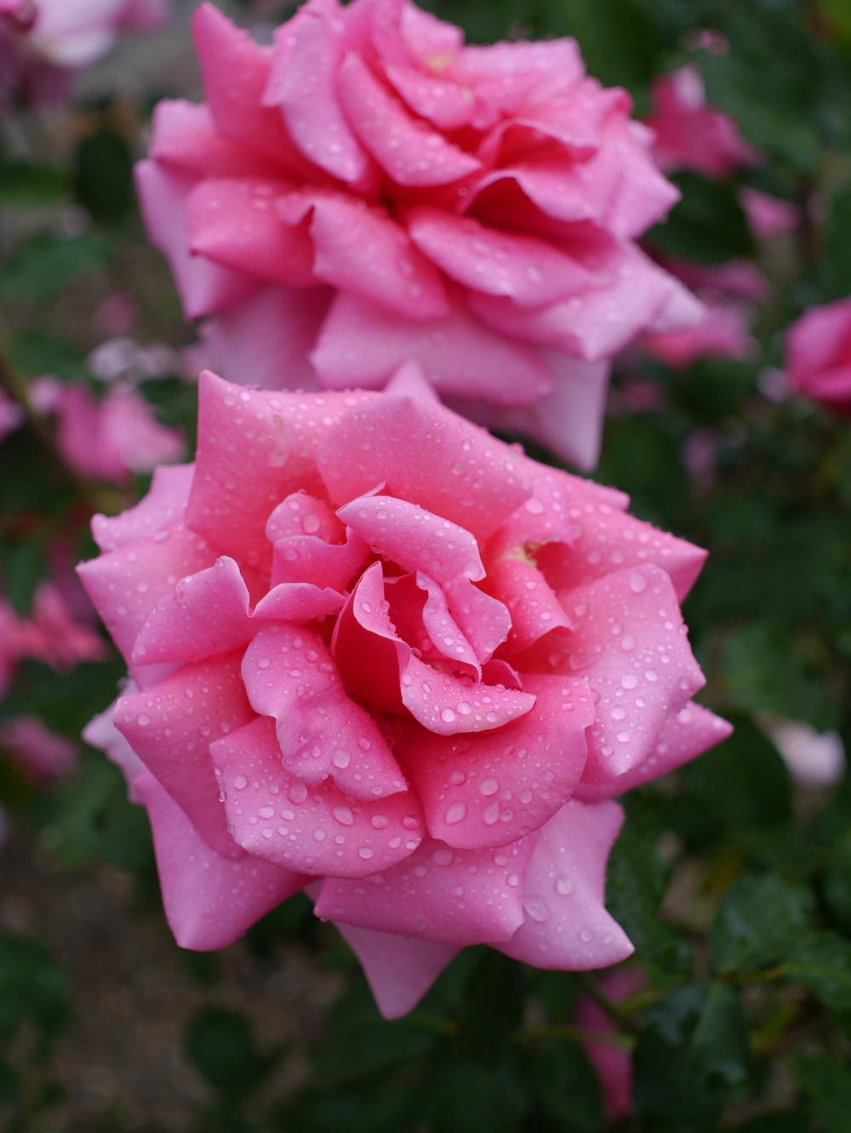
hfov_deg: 24.4
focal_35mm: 60
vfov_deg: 32.2
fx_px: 1965
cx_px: 426
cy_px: 566
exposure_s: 1/320
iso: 160
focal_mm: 30
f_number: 2.8
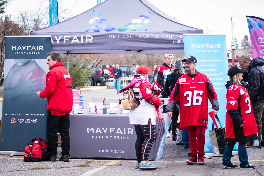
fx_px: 770
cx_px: 132
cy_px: 88
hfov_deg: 19.5
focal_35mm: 105
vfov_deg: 13.0
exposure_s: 1/1250
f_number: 2.8
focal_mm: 70
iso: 1000
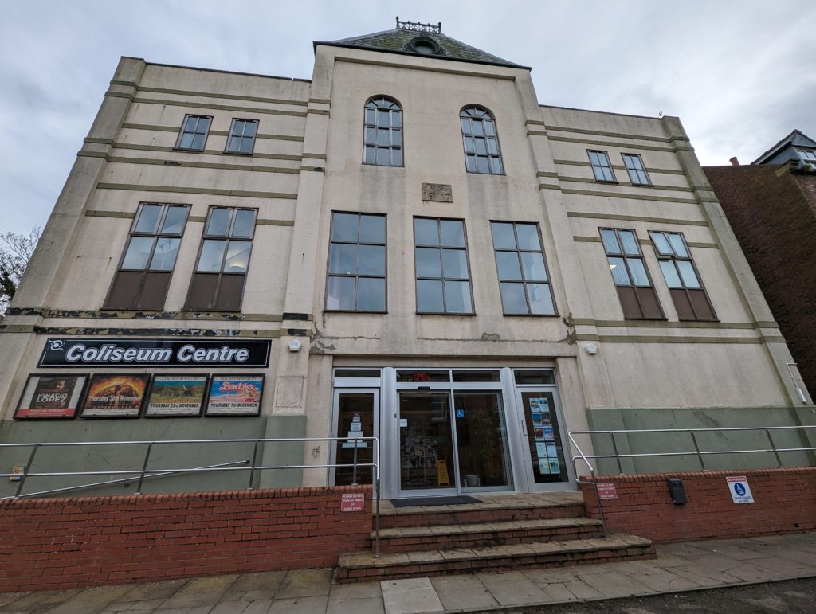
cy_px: 307
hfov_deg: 106.1
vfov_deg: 90.1
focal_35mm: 13
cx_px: 408
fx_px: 307
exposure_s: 1/474
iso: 47
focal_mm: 1.95
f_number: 2.2
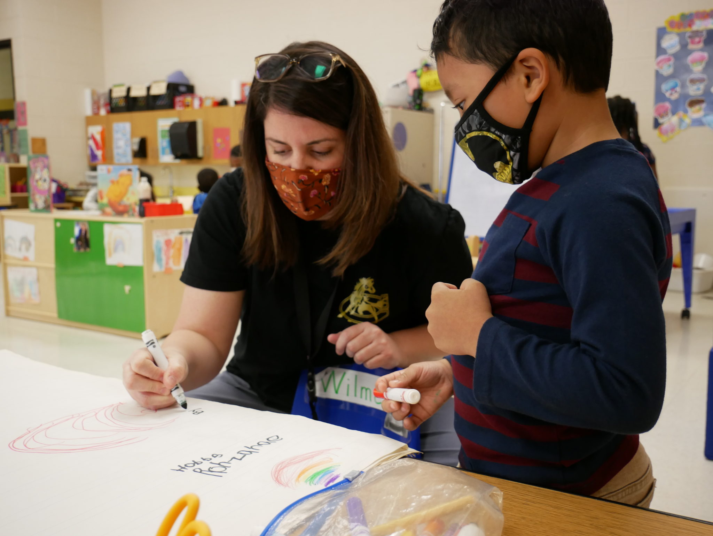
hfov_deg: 51.3
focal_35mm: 36
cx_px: 356
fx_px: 742
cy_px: 268
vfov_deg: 39.7
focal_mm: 18
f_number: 3.9
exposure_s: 1/60
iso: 640
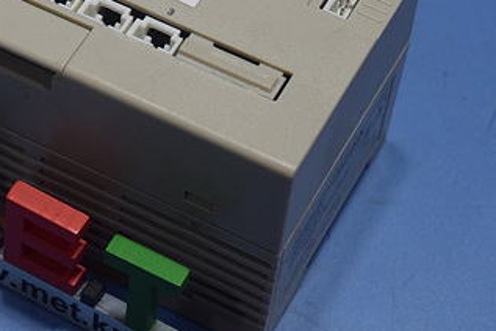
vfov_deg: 7.0
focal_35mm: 197
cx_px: 108
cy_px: 75
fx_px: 2717
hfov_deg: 10.4
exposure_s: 1/320
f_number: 9
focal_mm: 65
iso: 1600
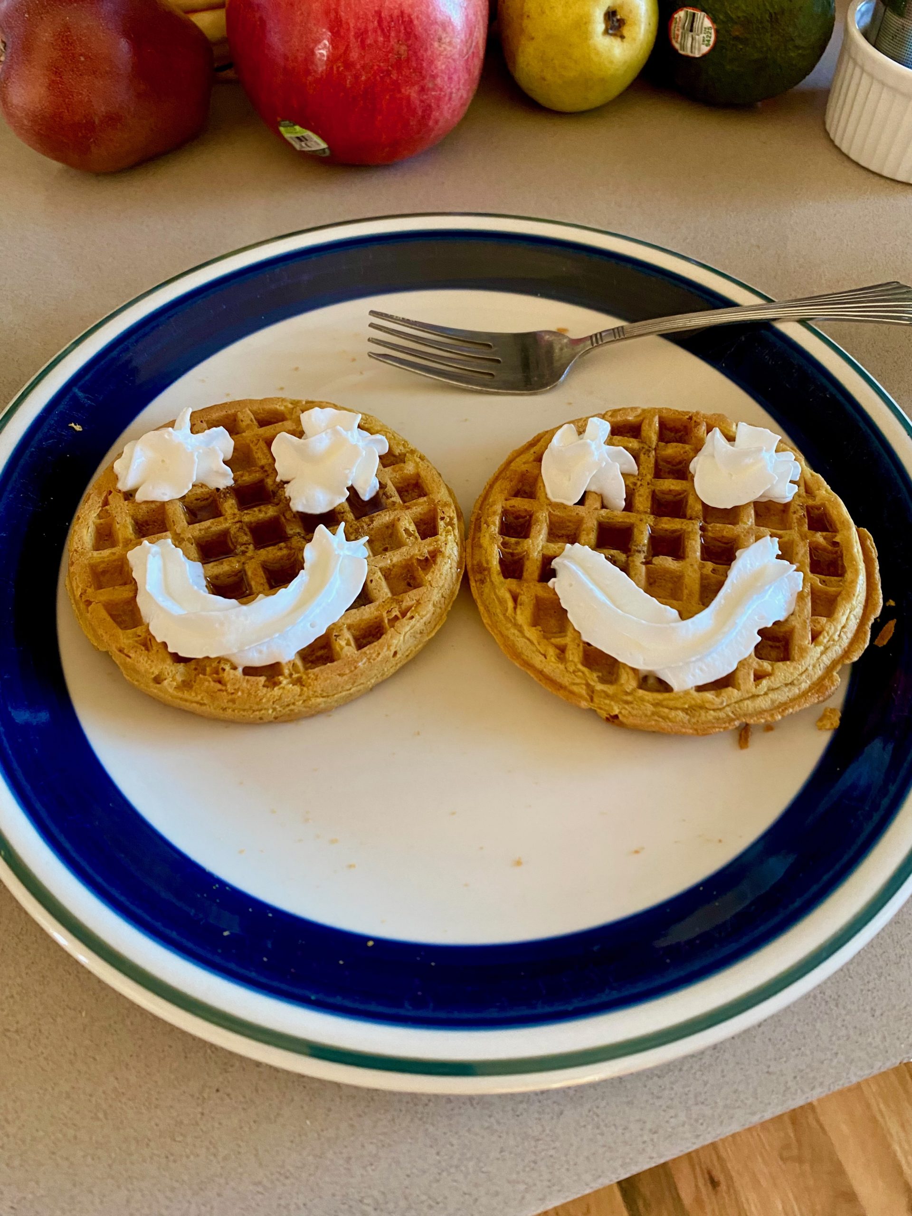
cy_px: 608
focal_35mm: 26
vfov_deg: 67.3
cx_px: 456
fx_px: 913
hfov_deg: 53.1
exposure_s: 1/60
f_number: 1.8
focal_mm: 4.25
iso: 250
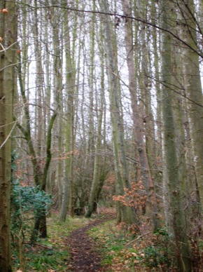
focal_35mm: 102
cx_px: 102
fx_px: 799
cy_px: 136
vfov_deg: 19.3
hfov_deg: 14.5
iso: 50
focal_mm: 17.1
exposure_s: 1/12.8
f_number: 4.9
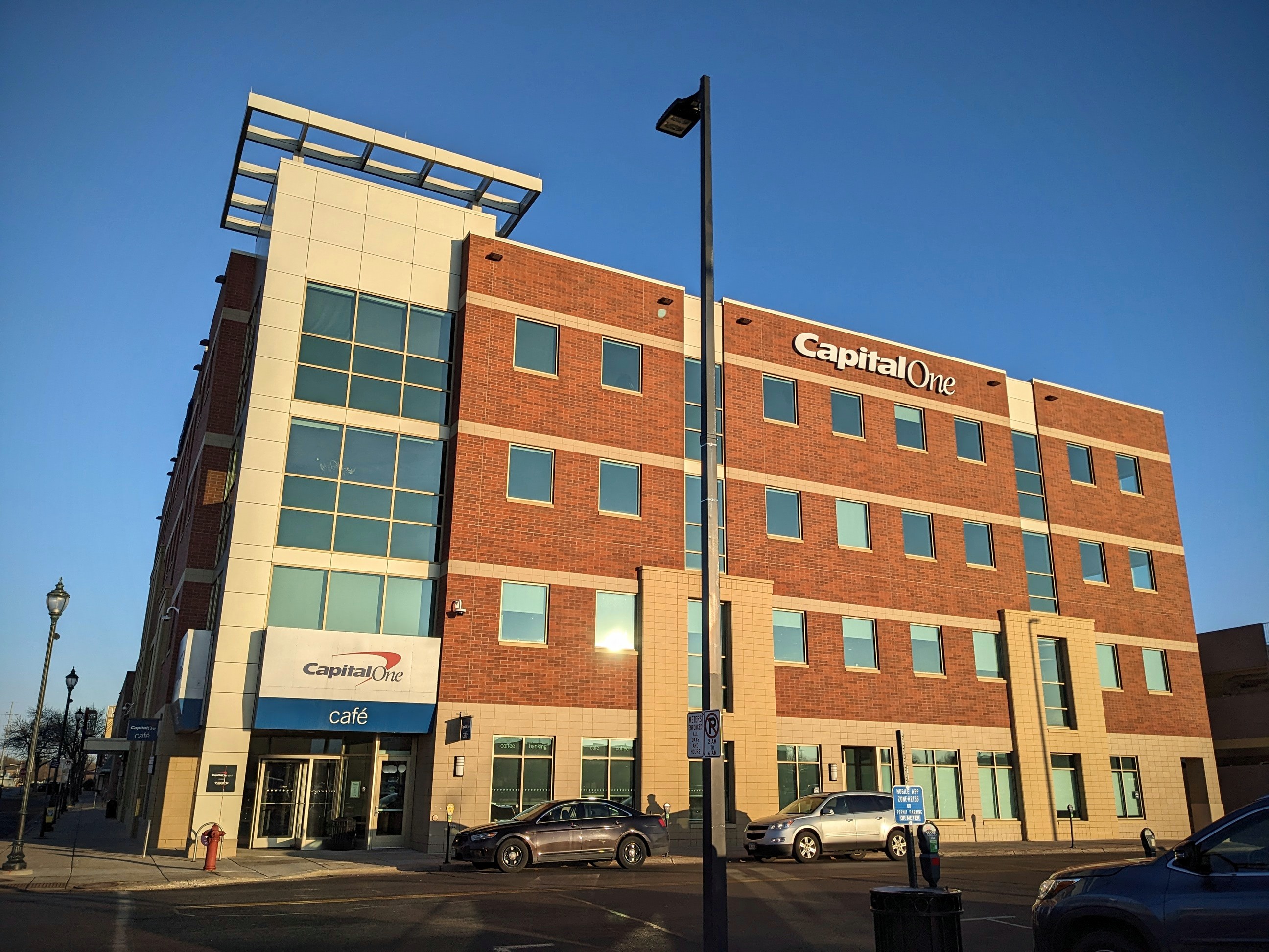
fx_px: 990
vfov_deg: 51.4
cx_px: 634
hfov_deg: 65.3
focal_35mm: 27
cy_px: 476
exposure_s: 1/4695
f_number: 1.73
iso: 49
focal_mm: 4.38
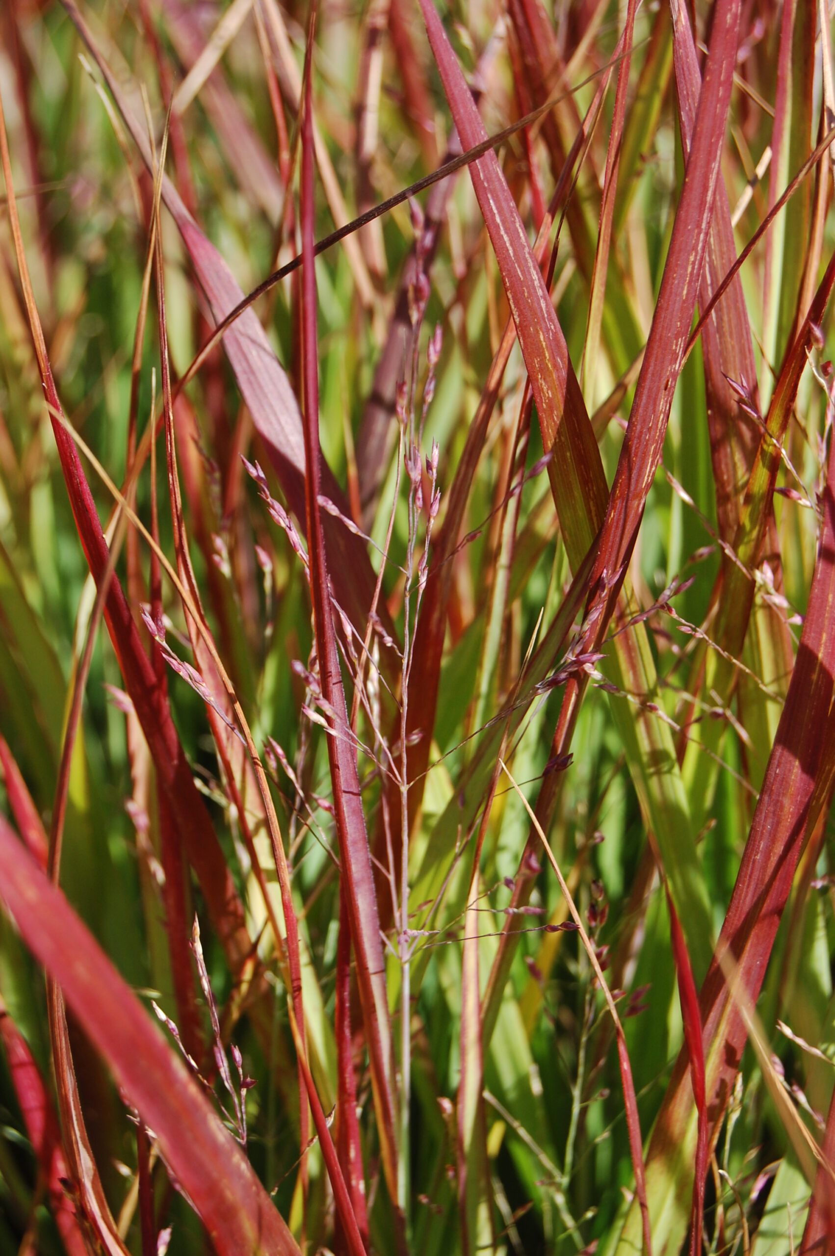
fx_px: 2876
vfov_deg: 24.6
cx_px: 418
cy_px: 628
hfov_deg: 16.5
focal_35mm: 82
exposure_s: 1/200
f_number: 7.1
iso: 200
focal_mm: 55
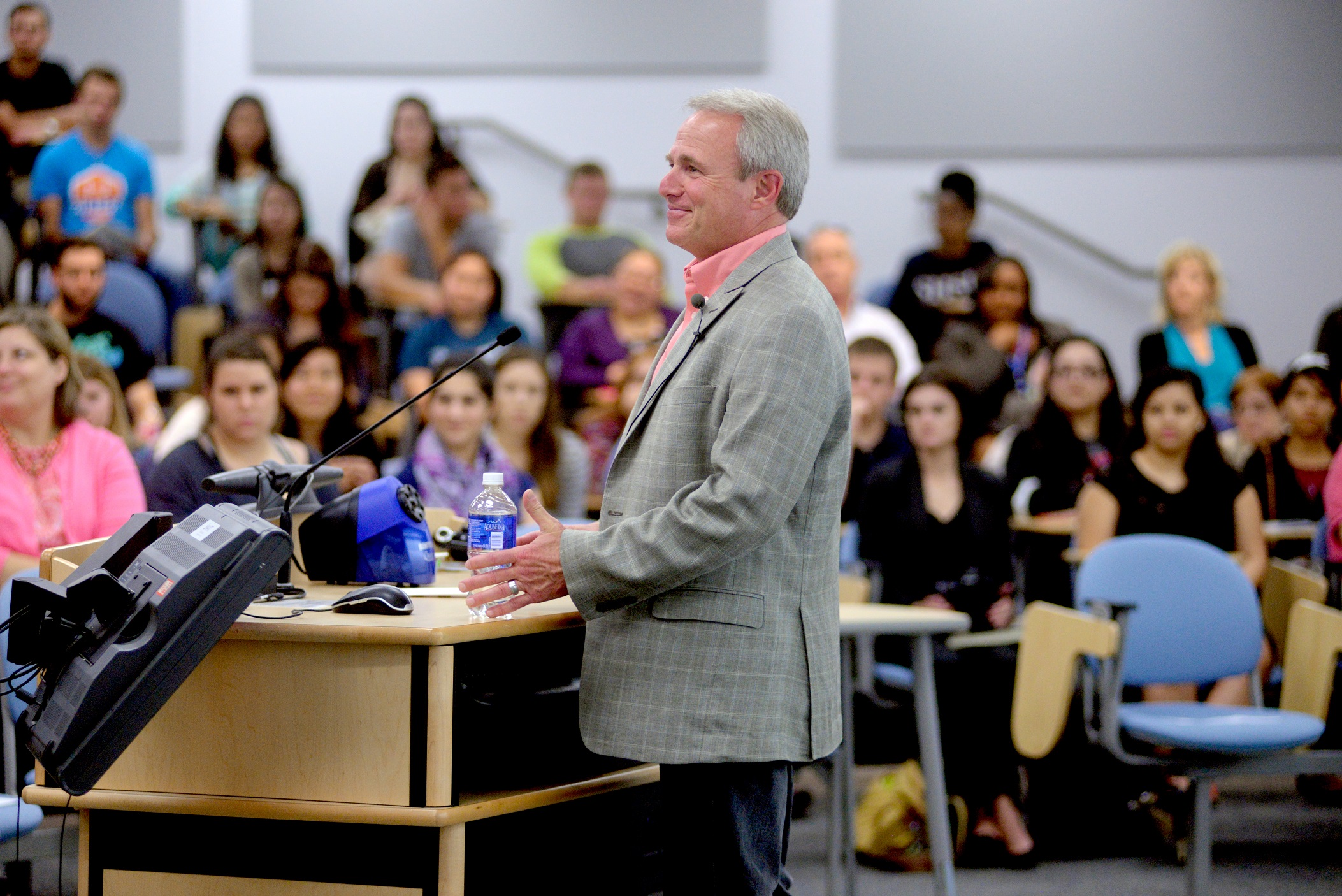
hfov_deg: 17.1
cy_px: 448
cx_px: 671
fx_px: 4475
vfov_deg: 11.4
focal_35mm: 120
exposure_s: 1/320
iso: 2500
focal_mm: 120
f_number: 2.8
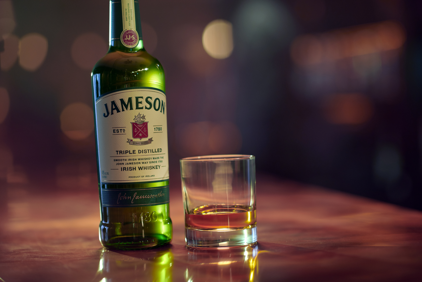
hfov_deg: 23.9
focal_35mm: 85
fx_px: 996
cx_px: 211
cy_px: 141
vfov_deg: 16.1
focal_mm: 85
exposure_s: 1/500
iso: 800
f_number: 2
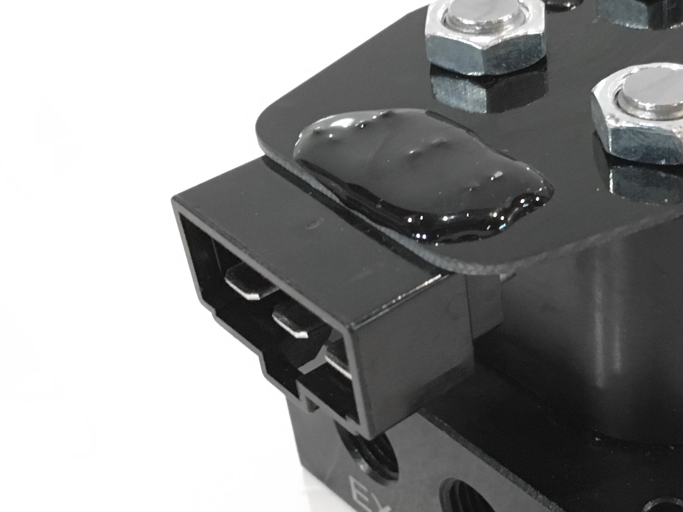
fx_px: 1302
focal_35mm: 66
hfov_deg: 28.2
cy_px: 296
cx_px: 627
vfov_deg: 22.2
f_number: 2.2
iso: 400
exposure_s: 1/15
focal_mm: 4.15
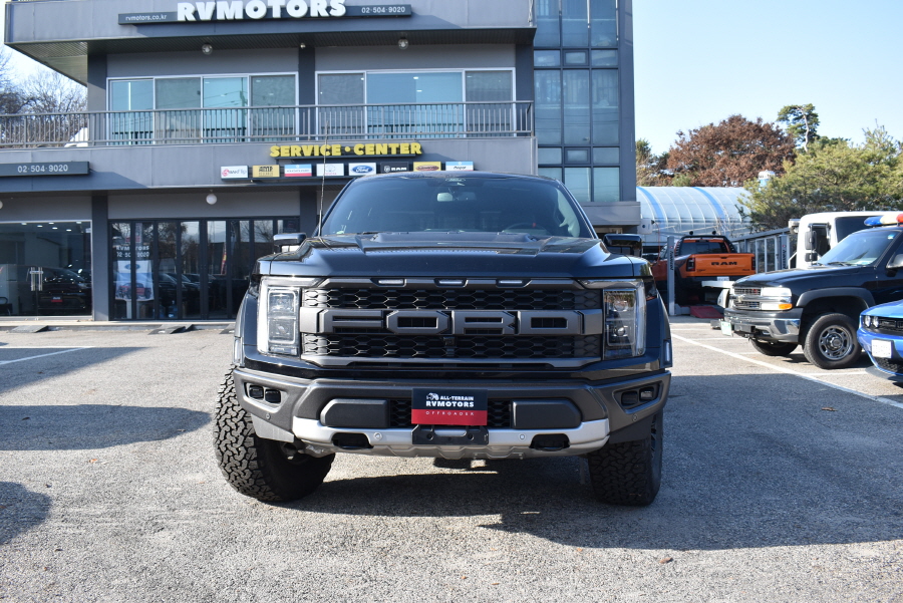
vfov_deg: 43.7
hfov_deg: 61.9
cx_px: 452
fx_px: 753
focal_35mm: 30
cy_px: 302
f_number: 6.3
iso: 200
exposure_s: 1/250
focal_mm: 20
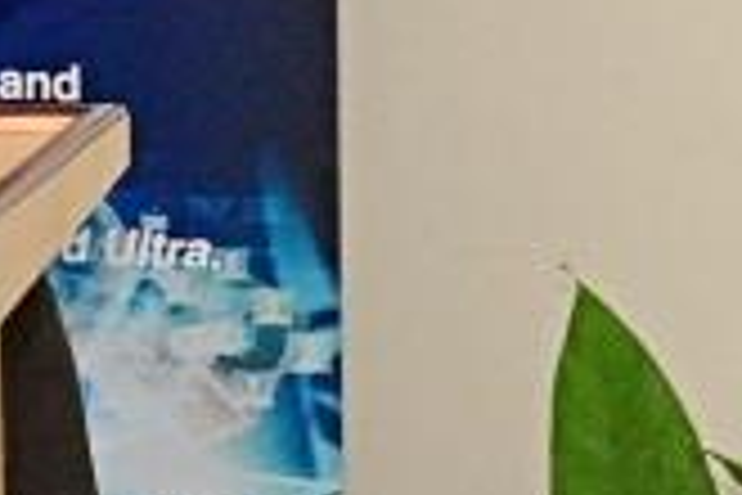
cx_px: -980
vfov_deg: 2.4
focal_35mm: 578
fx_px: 11912
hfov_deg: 3.5
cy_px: -745
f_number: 6.3
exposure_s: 1/200
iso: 3200
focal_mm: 62
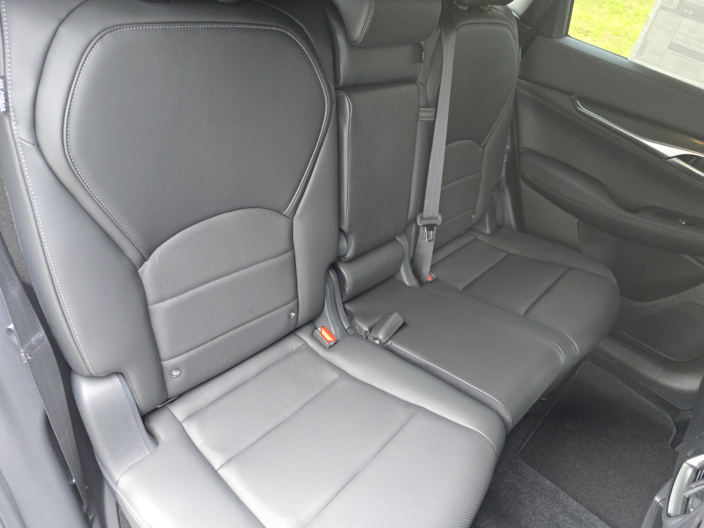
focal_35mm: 23
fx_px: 468
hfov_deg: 73.9
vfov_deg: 58.9
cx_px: 352
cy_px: 264
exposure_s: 1/180
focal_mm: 6.3
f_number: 1.7
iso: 250
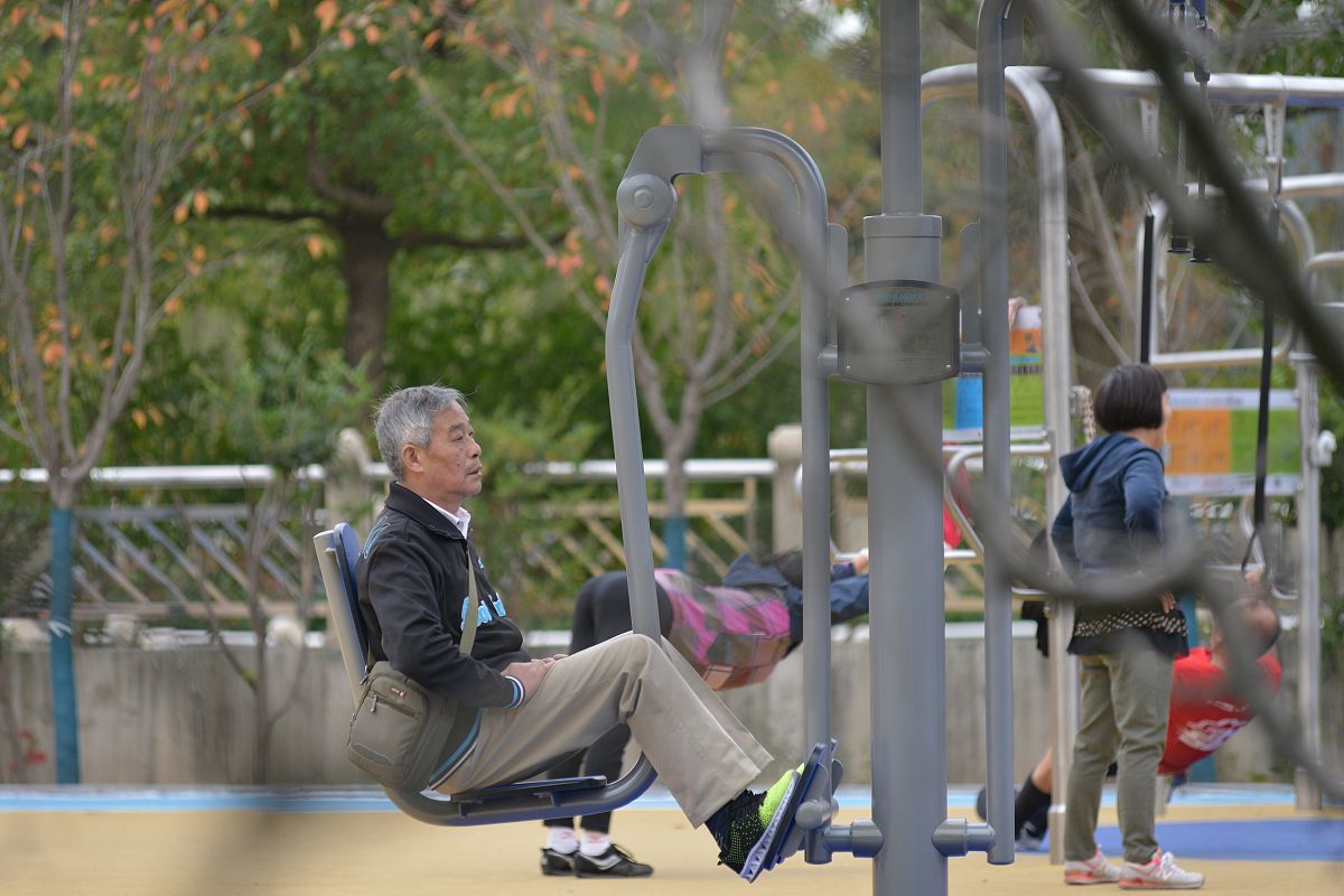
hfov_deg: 10.3
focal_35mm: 200
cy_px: 448
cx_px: 672
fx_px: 7466
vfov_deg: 6.9
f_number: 4
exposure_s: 1/1000
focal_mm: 200
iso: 800
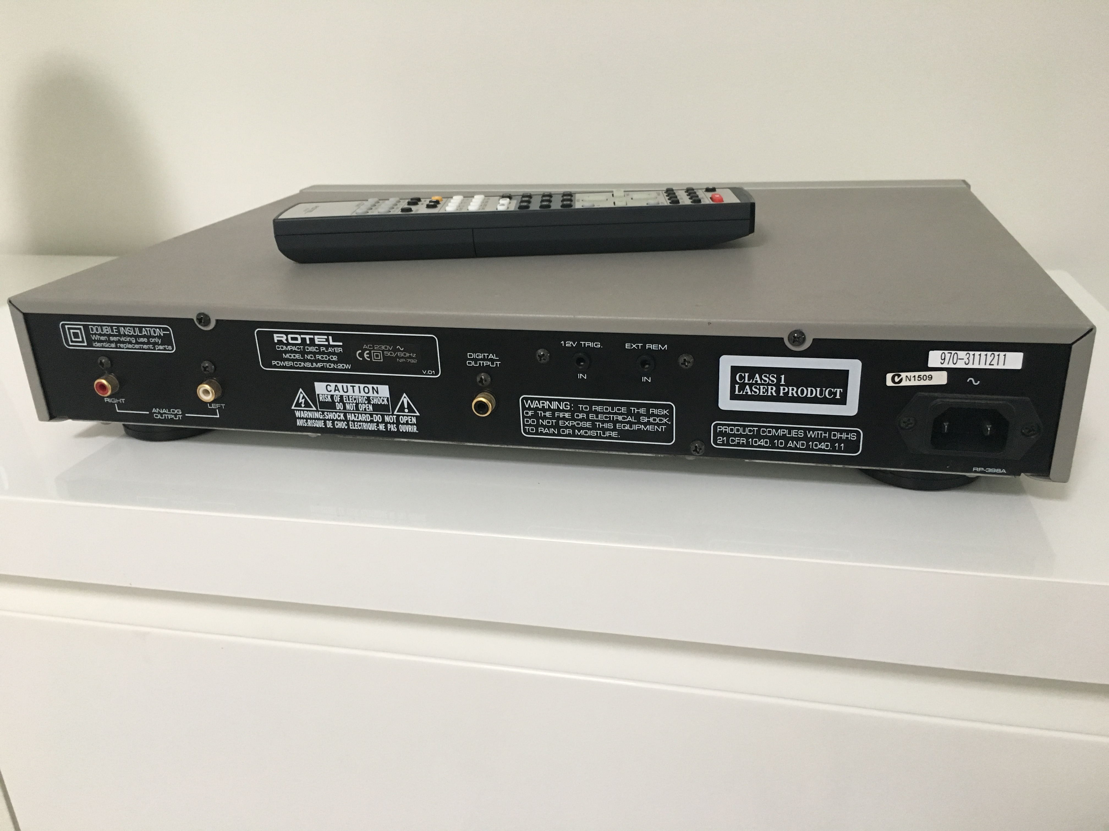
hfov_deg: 61.7
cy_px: 416
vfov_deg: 48.2
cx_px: 554
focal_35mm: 29
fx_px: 929
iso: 200
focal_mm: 4.15
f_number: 2.2
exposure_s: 1/33
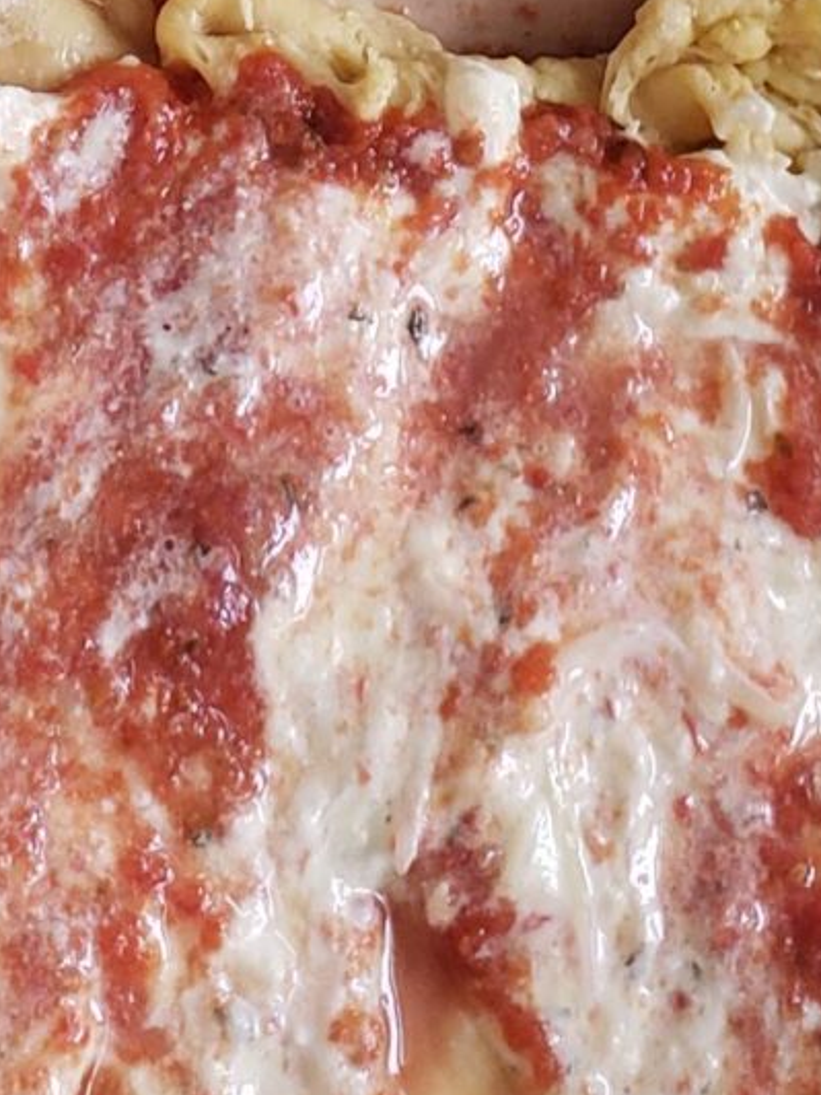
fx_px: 3953
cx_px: 278
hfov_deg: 11.8
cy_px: -743
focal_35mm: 125
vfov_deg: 14.3
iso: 100
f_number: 2.4
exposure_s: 1/60
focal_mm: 4.3
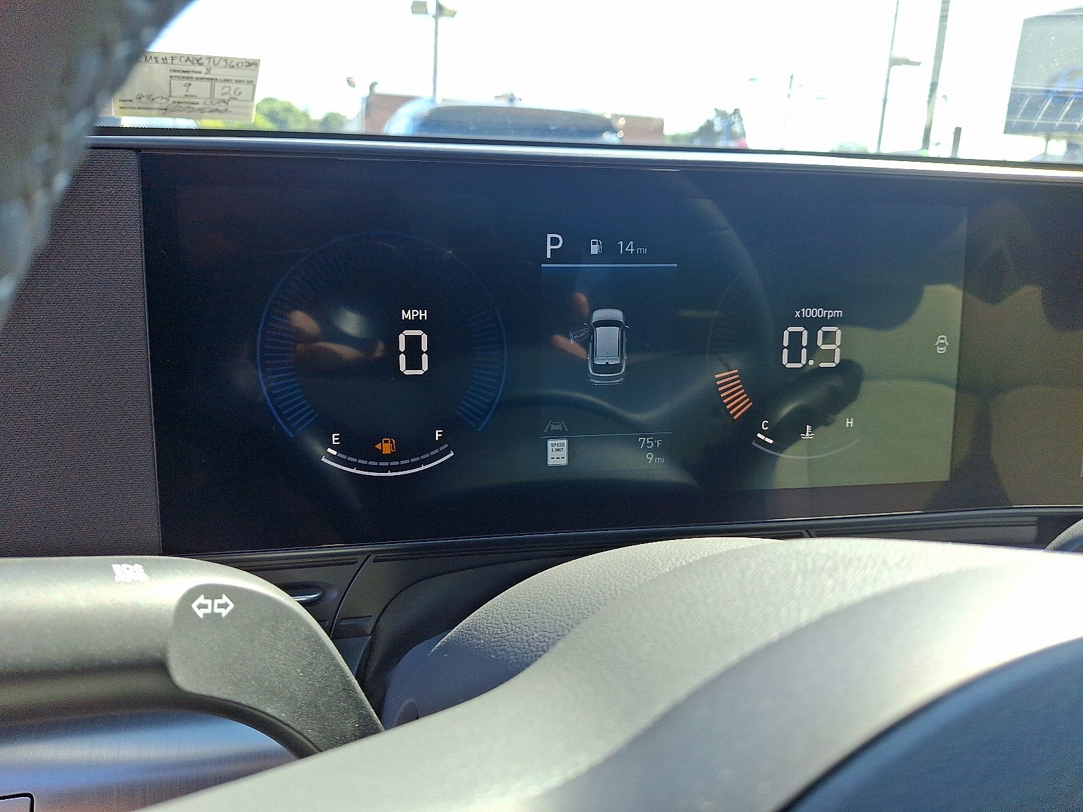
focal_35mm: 25
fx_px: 782
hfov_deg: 69.4
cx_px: 542
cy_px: 406
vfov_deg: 54.9
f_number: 1.8
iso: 25
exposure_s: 1/179
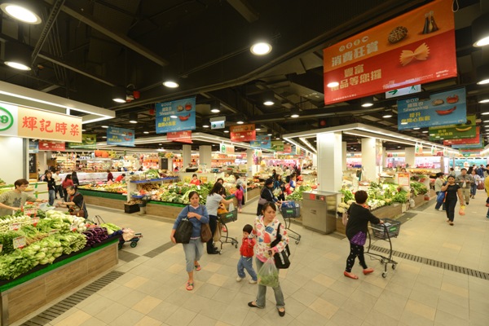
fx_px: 190
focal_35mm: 14
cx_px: 244
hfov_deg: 104.3
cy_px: 163
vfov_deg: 81.2
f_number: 5.6
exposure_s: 1/50
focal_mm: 14
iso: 800
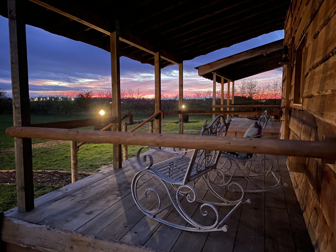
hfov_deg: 67.3
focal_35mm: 26
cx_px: 168
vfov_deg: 53.1
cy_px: 126
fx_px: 252
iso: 640
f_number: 1.6
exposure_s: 1/4
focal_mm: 4.2
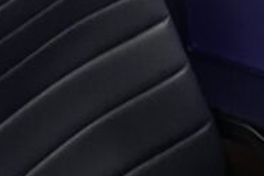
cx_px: 340
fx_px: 1020
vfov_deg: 9.9
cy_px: 103
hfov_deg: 14.2
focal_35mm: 139
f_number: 1.6
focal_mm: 4.2
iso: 500
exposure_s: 1/45
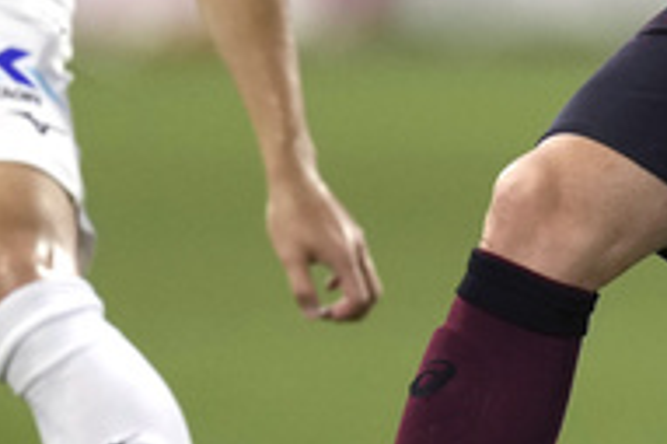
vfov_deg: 0.6
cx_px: 908
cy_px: -40
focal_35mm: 2150
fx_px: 39800
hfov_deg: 1.0
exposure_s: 1/1600
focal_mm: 400
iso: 1600
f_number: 2.8
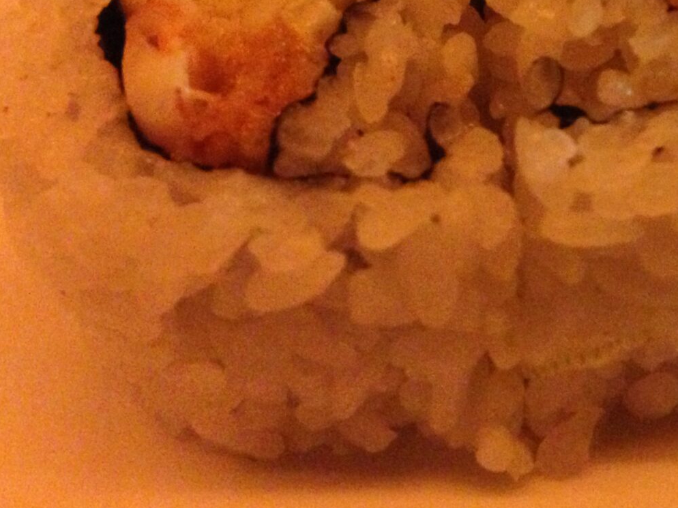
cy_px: -3
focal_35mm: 68
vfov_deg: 20.9
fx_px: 1332
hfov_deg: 27.4
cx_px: 632
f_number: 2.4
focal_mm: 4.13
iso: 800
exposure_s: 1/15
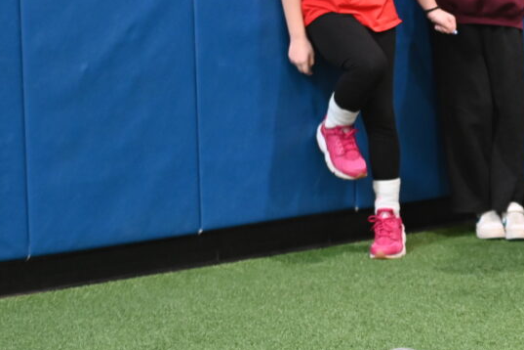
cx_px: 531
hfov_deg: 10.9
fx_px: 2707
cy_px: 69
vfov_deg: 7.4
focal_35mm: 186
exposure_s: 1/125
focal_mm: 78
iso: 3200
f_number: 2.8
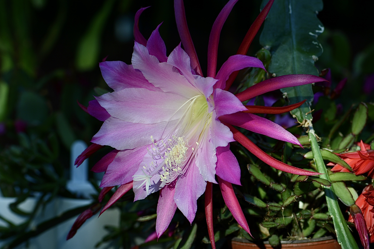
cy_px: 124
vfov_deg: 8.7
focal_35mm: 158
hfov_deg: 13.1
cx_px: 187
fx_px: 1635
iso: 100
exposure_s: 1/200
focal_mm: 105
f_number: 8
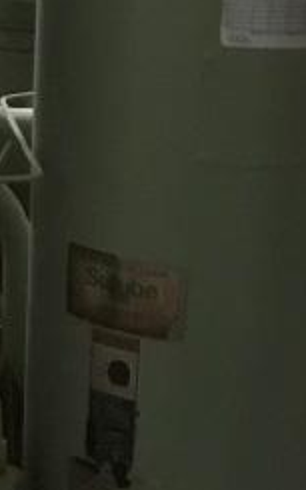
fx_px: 1656
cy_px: 312
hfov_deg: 10.0
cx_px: -228
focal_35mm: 124
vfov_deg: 16.8
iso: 200
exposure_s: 1/4
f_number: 1.8
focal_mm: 3.99
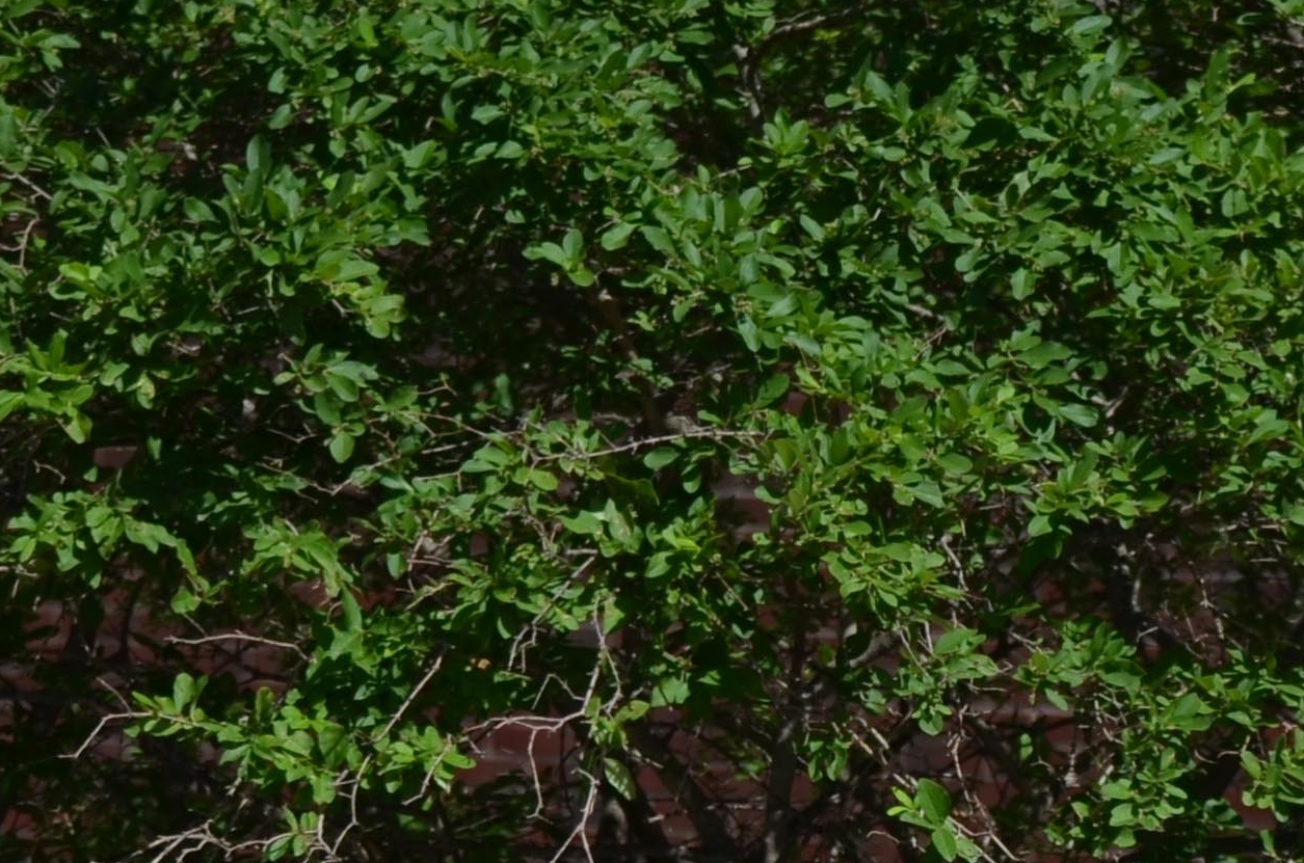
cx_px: 951
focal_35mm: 324
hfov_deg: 6.4
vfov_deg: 4.2
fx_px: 11709
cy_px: 901
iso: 100
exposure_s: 1/1600
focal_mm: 55
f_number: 4
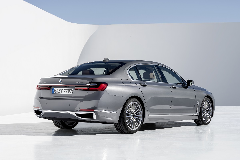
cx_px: 120
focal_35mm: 70
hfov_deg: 28.8
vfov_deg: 19.5
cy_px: 80
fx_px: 467
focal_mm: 70
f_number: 13
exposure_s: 1/200
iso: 160
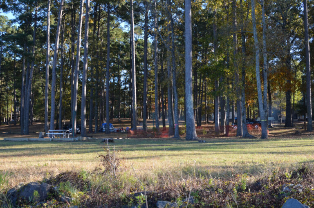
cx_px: 157
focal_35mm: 52
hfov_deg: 37.9
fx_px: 457
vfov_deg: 25.7
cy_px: 104
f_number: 6.3
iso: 200
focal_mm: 35
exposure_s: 1/160
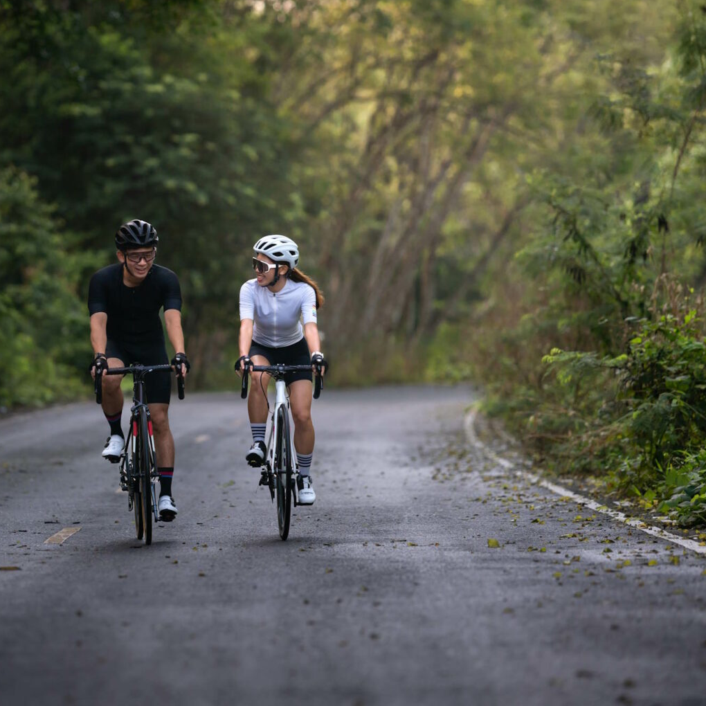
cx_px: 179
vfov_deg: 6.8
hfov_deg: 6.8
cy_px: 353
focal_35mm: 256
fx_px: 5907
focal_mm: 200
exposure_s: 1/800
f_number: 3.2
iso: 320
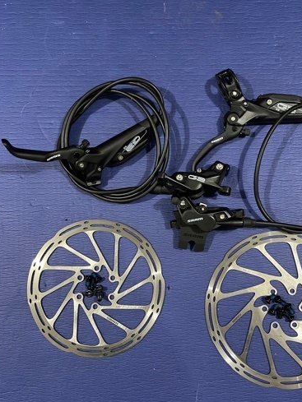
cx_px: 189
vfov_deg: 53.9
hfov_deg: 41.5
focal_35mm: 34
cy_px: 210
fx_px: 395
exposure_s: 1/30
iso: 500
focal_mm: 5.1
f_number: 1.6
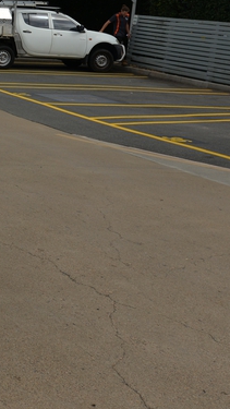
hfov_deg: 14.1
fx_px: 715
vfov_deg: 30.9
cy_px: 65
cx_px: -282
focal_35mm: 66
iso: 100
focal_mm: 23
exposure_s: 1/320
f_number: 9
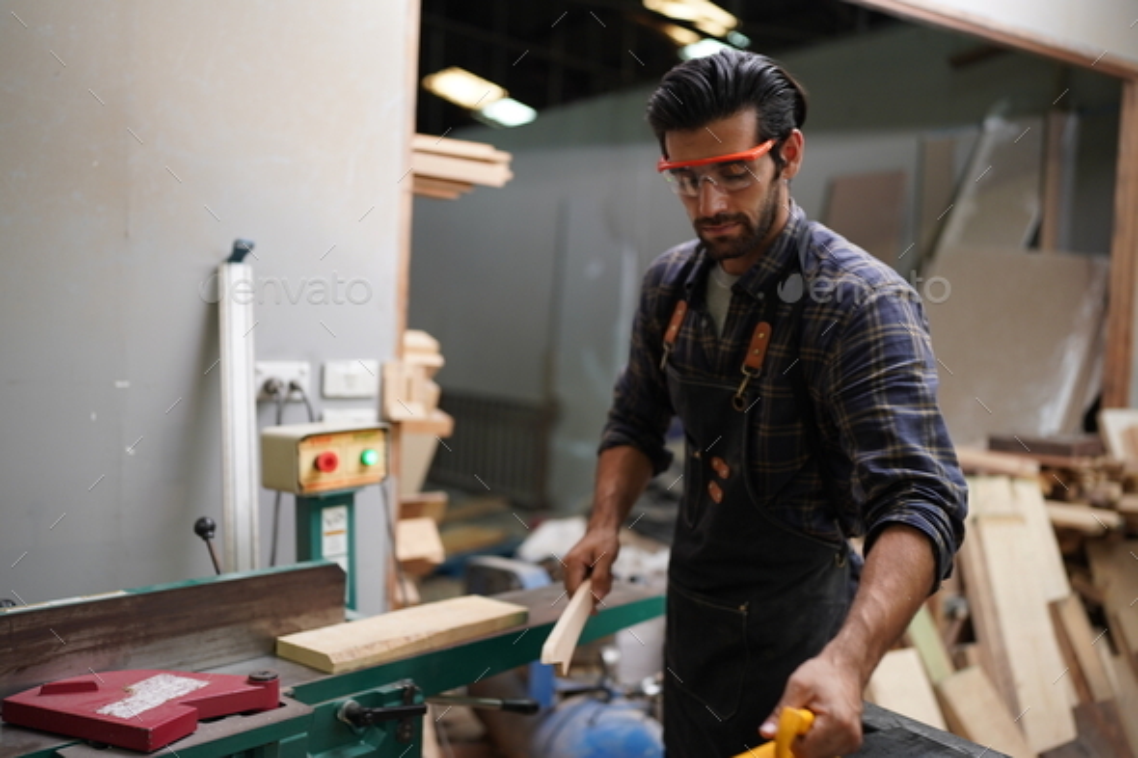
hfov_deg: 54.4
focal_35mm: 35
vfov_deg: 37.8
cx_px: 569
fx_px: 1106
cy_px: 379
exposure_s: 1/200
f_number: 1.4
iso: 500
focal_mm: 35
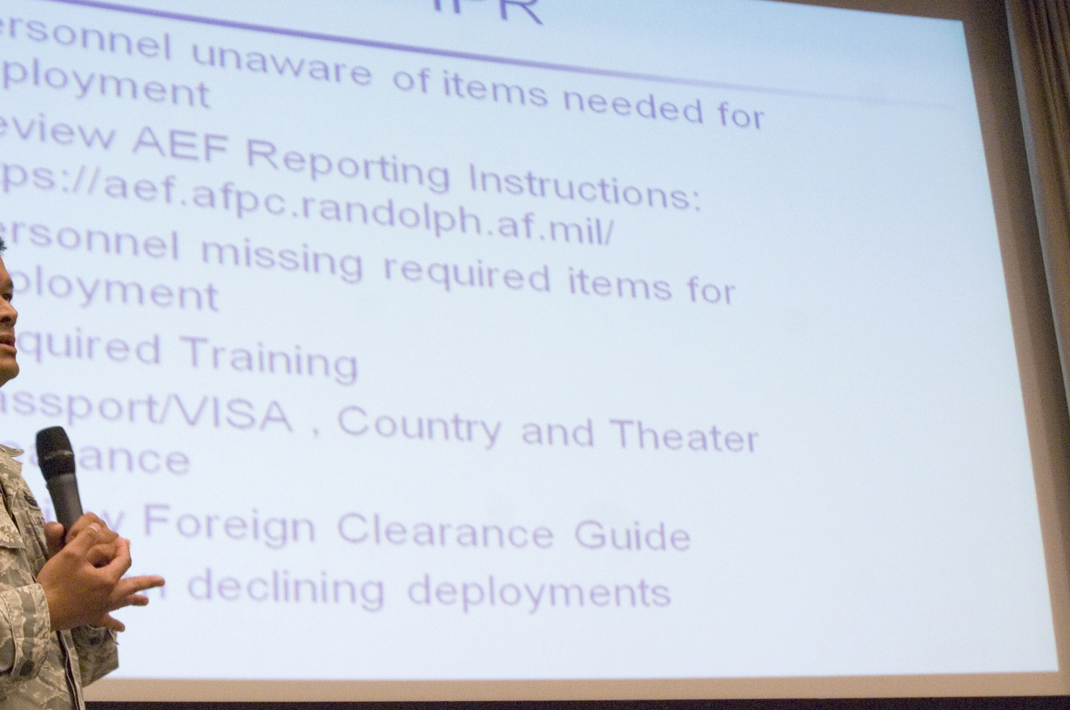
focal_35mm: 58
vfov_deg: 23.3
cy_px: 364
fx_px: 1722
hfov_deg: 33.8
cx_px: 264
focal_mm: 24
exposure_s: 1/20
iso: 640
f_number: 4
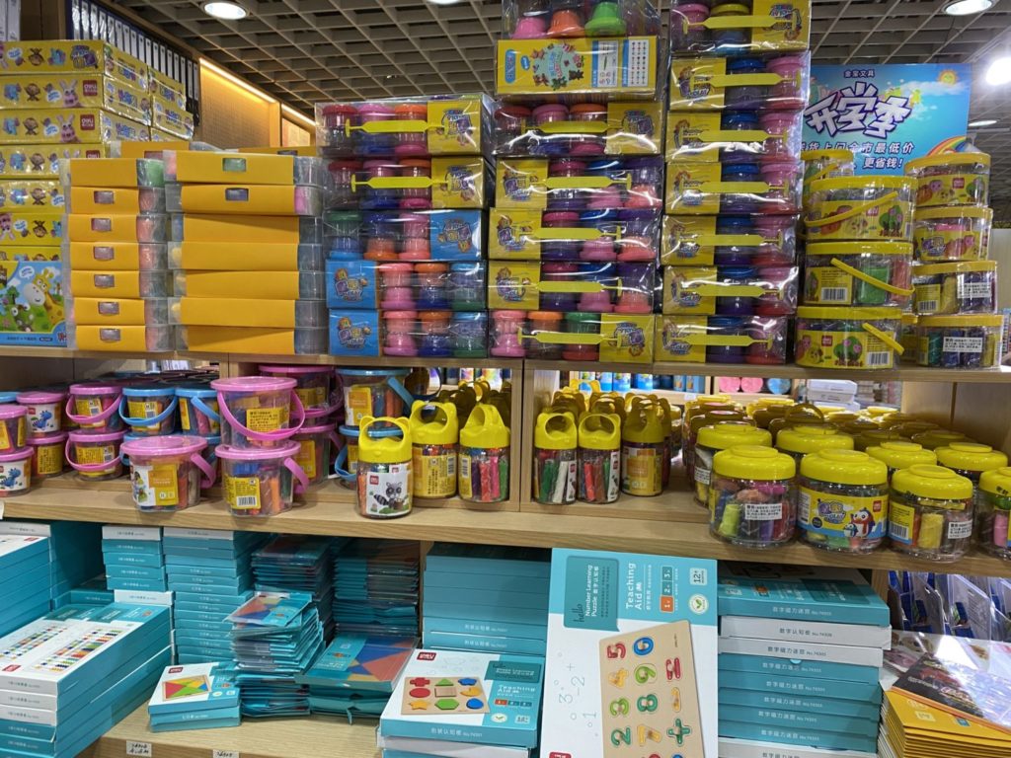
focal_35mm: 26
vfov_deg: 53.1
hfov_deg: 67.3
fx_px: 759
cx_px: 506
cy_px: 379
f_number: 1.8
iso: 80
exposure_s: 1/50
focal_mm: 4.25
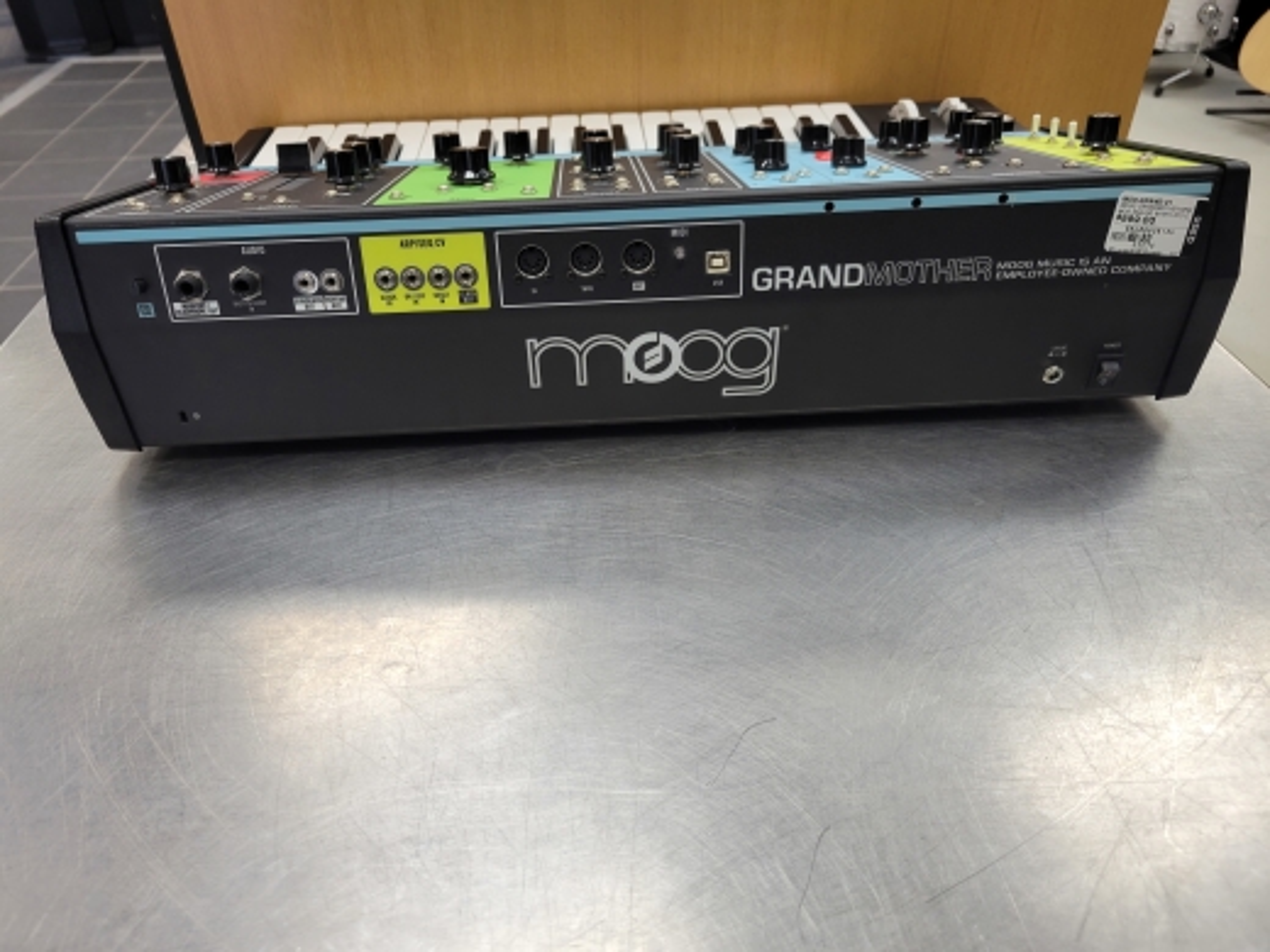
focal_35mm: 26
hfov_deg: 67.3
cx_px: 635
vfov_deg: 53.1
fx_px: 954
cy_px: 476
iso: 100
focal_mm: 5.4
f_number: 1.8
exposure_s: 1/120
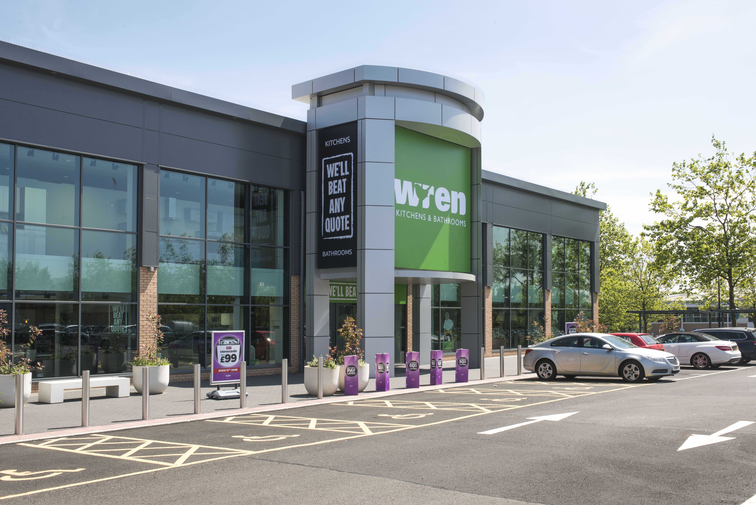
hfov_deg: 50.7
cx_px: 378
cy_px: 252
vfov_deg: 35.1
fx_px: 798
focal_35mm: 38
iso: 200
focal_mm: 38
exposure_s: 1/200
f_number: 18
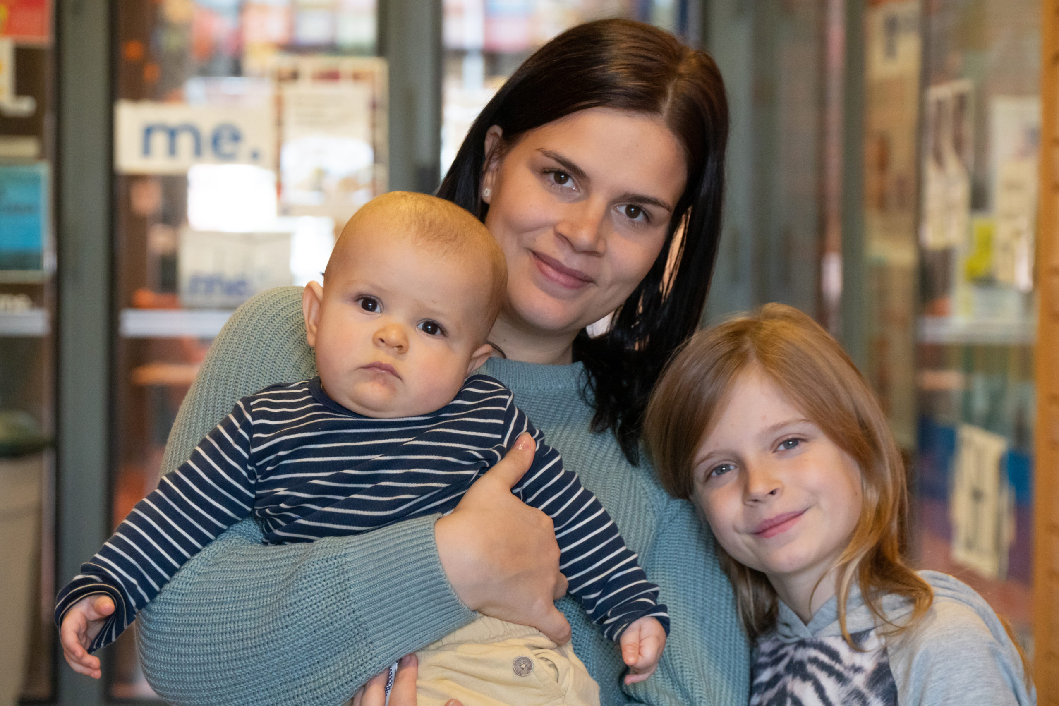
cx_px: 530
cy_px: 353
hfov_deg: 17.7
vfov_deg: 11.9
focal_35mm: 116
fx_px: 3398
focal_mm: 77
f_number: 5
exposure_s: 1/125
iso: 2500
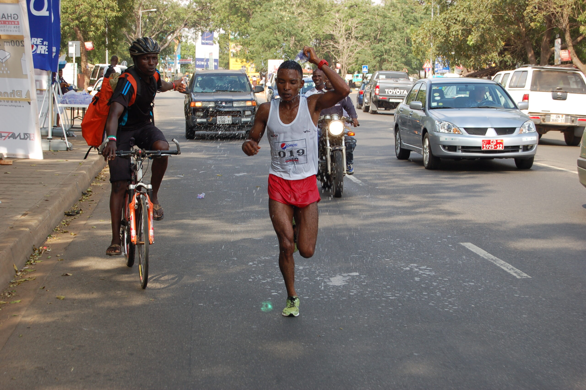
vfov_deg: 16.5
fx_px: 1342
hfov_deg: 24.6
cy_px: 195
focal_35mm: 82
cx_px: 293
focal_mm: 55
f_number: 7.1
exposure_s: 1/200
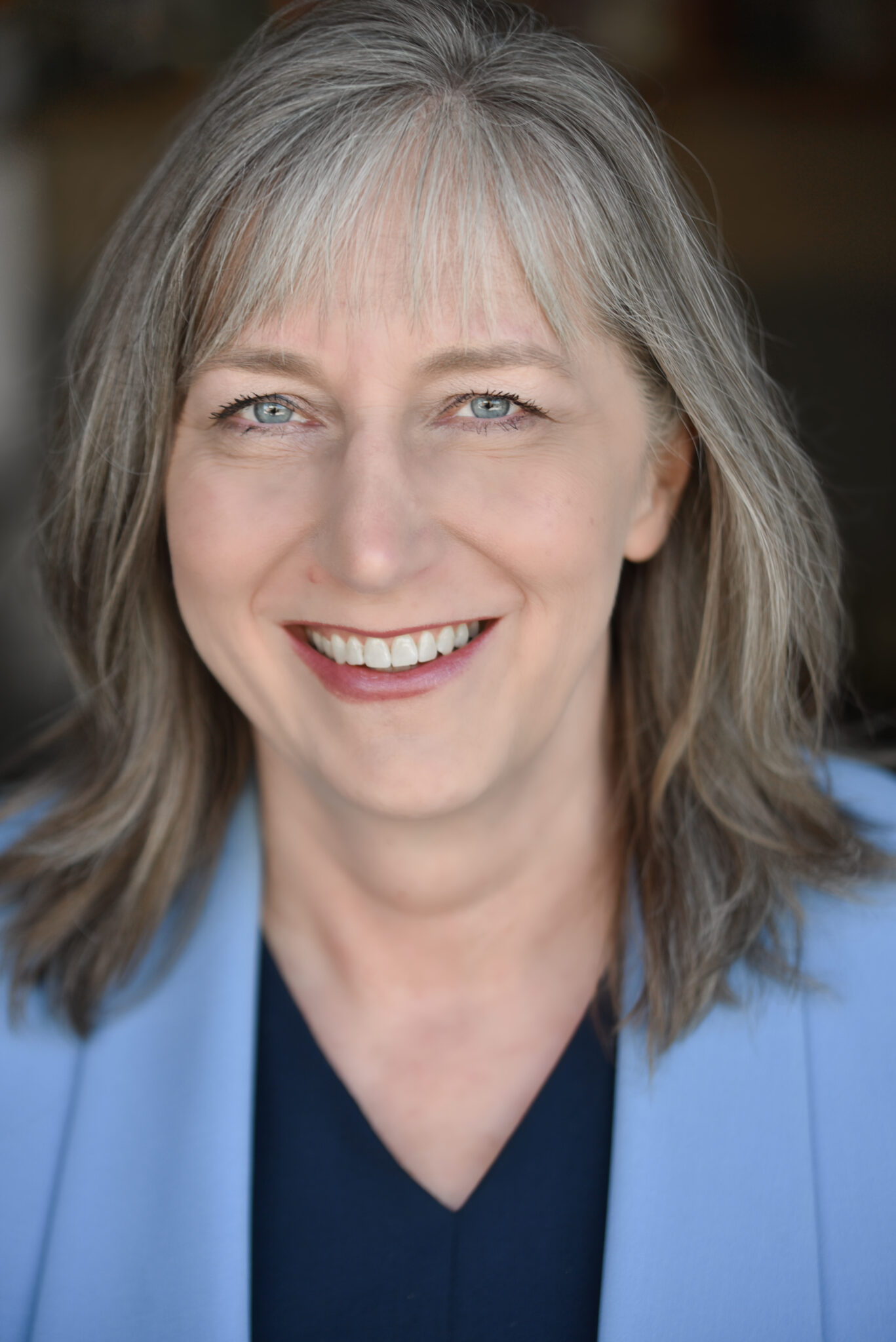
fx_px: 3543
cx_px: 448
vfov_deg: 21.5
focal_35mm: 95
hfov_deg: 14.4
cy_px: 671
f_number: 3.2
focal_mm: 95
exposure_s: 1/400
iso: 200
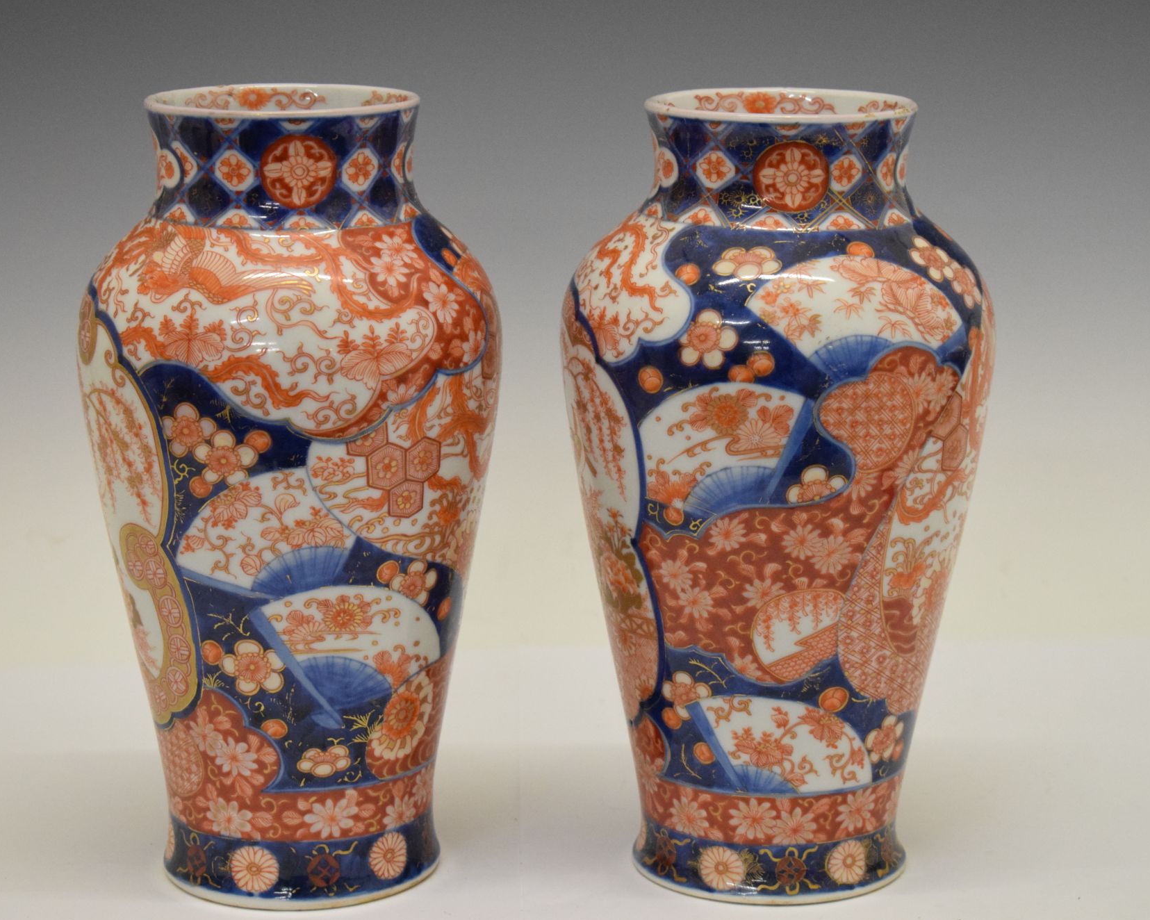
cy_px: 458
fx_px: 3185
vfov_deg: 16.4
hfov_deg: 20.5
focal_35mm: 94
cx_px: 558
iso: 3200
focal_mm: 55
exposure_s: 1/80
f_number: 5.6
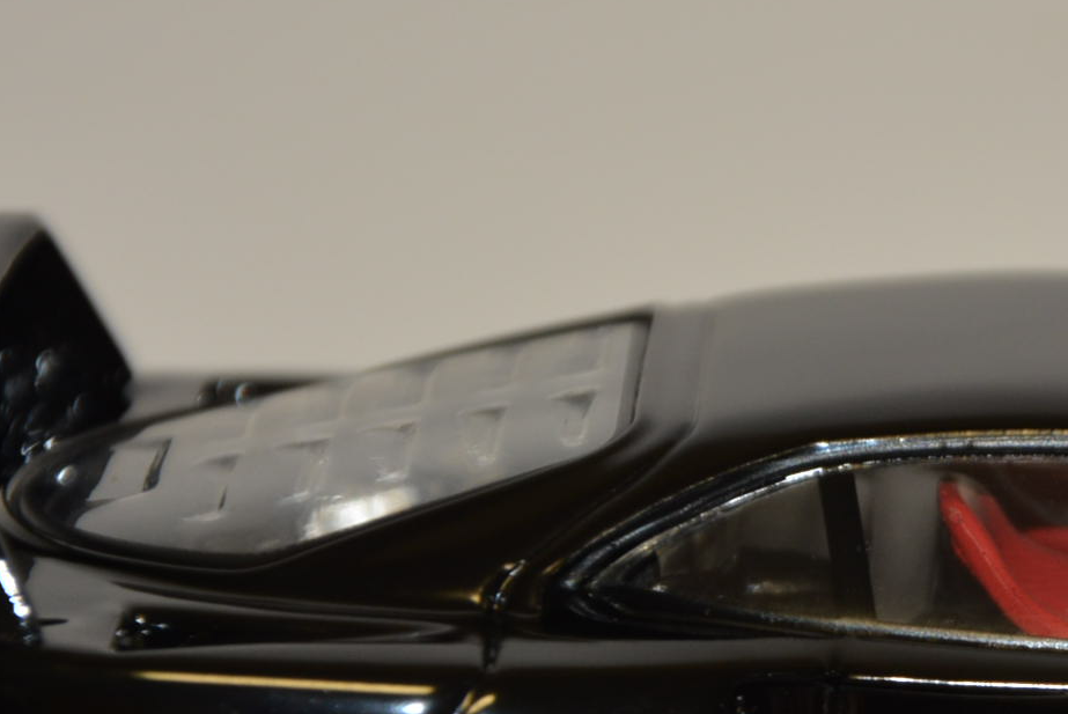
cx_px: 1319
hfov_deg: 4.0
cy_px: 771
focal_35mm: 511
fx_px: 15160
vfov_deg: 2.7
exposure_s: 1/30
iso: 200
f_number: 5.6
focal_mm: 105
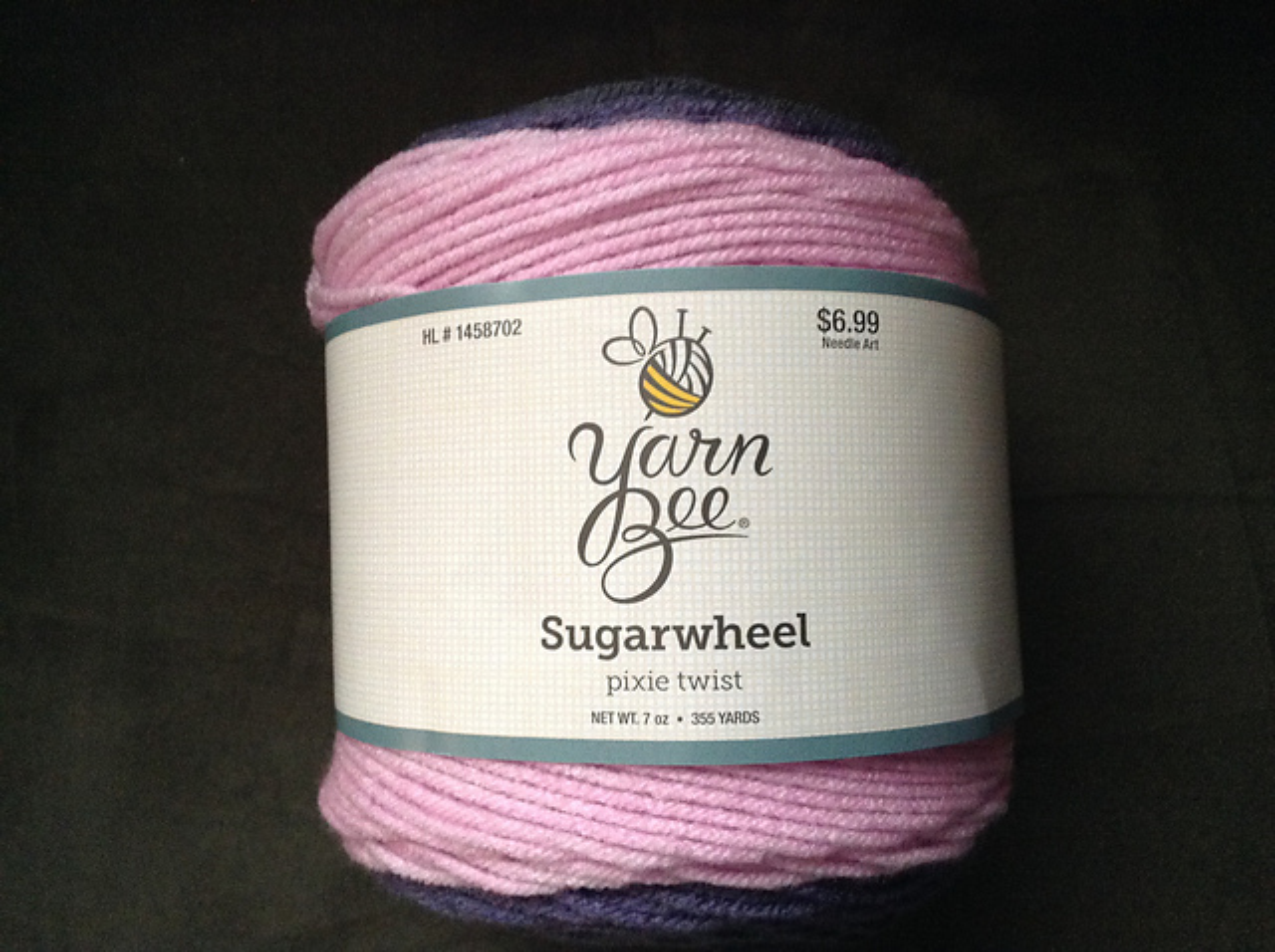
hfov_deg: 55.4
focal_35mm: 33
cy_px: 476
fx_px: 1214
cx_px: 638
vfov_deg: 42.8
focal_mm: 3.3
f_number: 2.4
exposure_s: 1/20
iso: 200
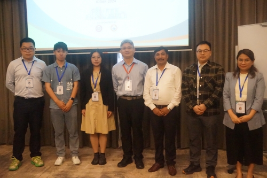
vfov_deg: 35.5
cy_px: 89
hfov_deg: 51.3
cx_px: 134
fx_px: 278
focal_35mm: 38
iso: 10000
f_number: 6.3
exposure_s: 1/125
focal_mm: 25
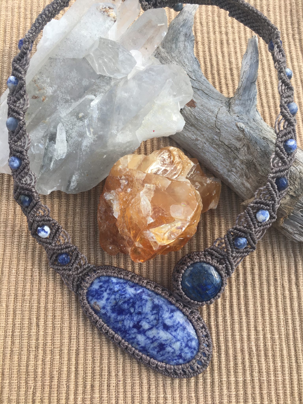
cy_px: 202
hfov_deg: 48.2
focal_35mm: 29
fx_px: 338
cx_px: 152
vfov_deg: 61.7
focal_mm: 4.15
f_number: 2.2
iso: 25
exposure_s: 1/189
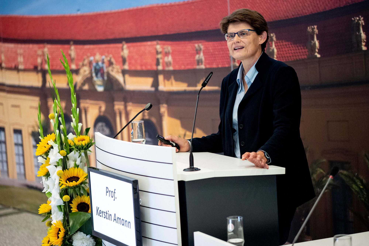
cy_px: 123
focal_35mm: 90
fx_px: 922
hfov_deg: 22.6
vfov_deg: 15.2
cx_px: 184
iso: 3200
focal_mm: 90
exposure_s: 1/125
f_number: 2.5
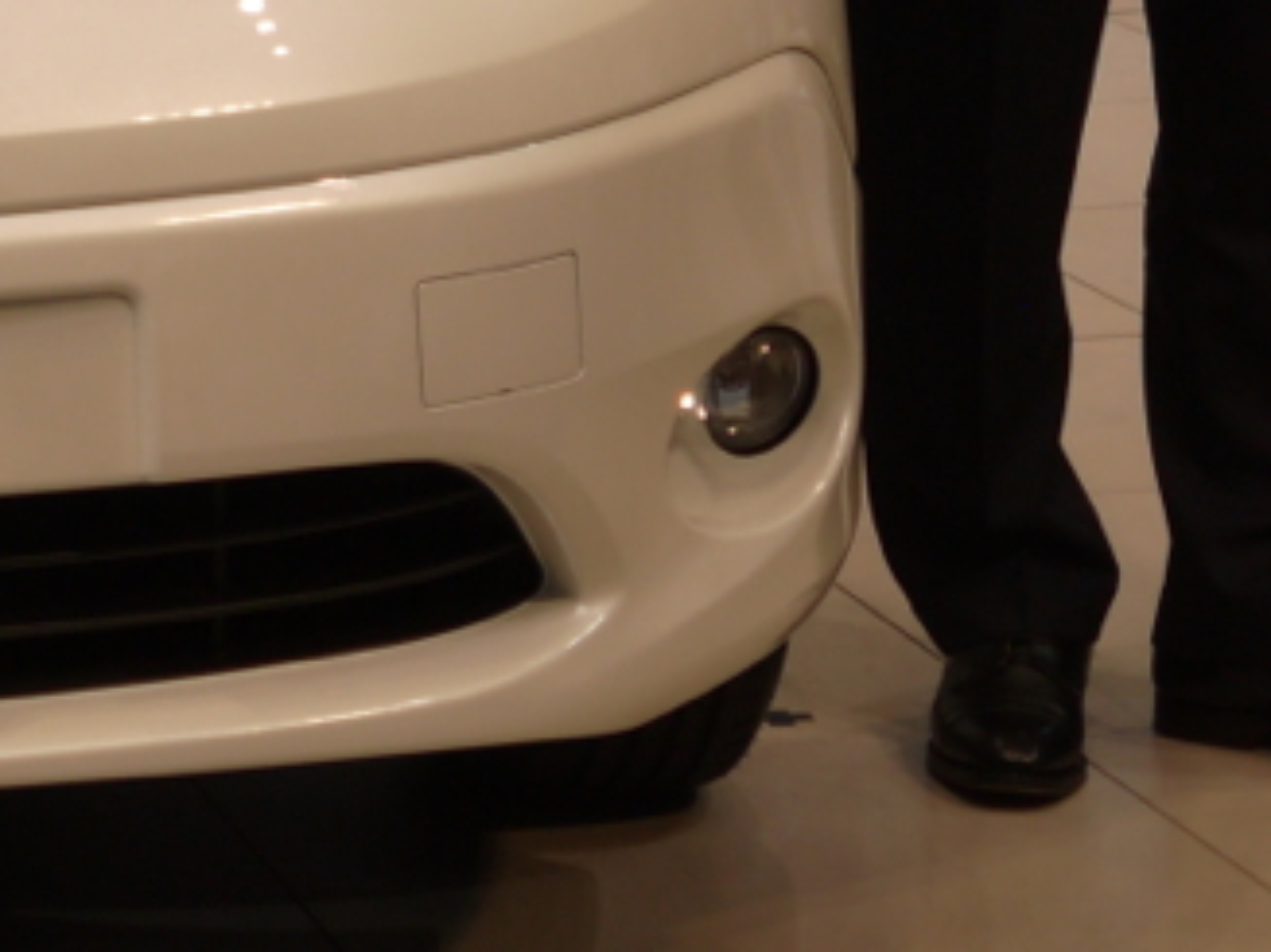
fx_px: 6900
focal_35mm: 188
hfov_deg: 10.2
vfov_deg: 7.7
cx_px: -669
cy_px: -680
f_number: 4.5
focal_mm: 24
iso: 100
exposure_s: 1/200
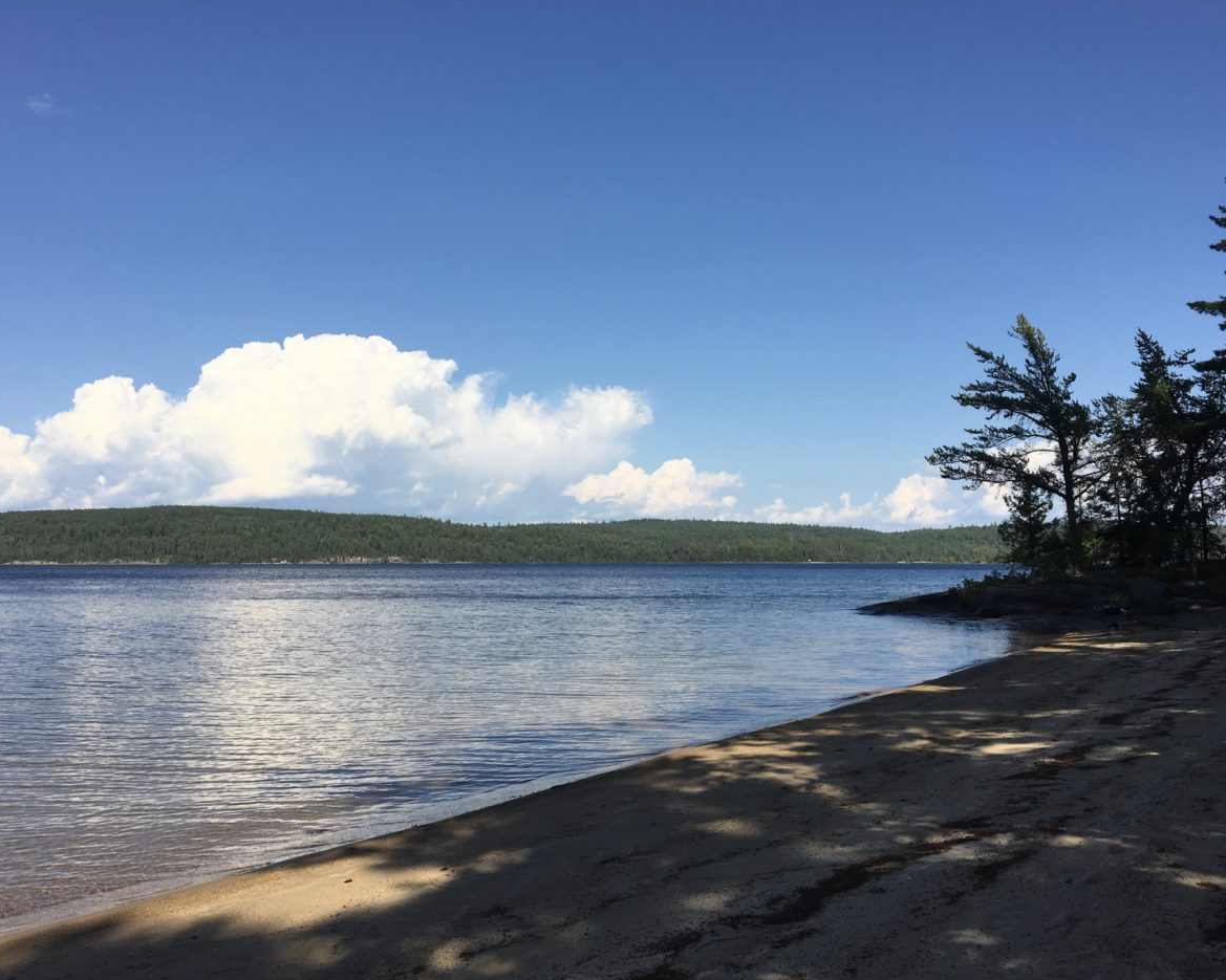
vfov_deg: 47.1
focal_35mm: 31
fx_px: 1125
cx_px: 622
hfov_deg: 57.2
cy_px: 496
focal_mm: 4.15
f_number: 2.2
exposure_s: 1/2331
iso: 25
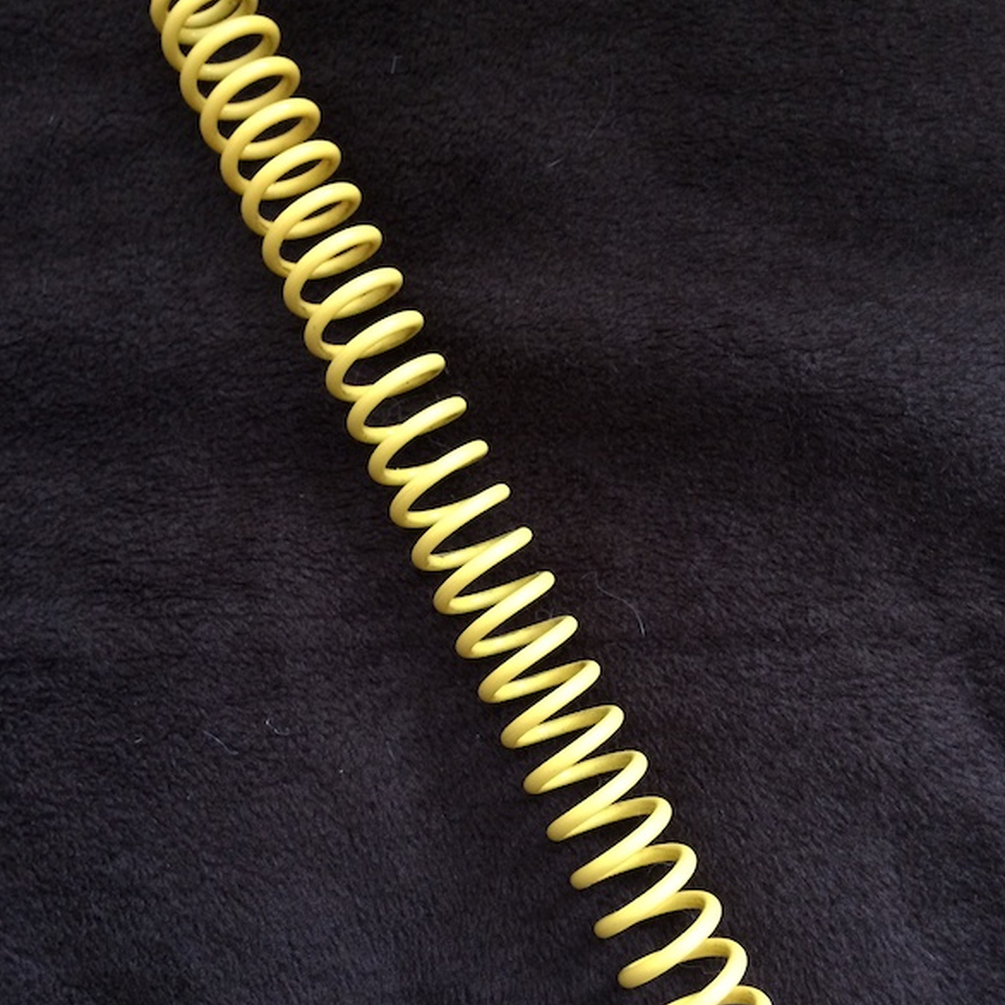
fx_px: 1150
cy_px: 568
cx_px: 501
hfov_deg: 47.2
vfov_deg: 47.1
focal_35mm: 35
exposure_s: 1/20
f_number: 2.2
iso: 320
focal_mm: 4.15
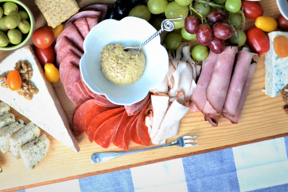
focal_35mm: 46
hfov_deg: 42.7
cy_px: 77
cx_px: 138
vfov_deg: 29.2
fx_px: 368
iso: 3200
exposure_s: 1/60
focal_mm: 22
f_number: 4
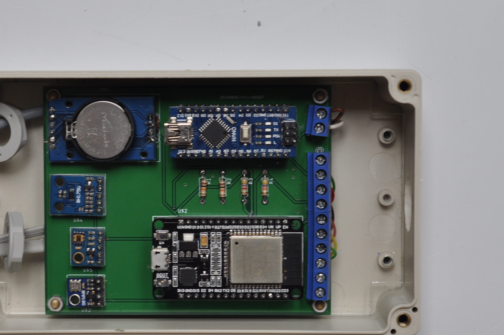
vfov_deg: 12.5
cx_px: 154
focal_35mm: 109
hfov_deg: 18.7
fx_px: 1524
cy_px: 206
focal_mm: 50
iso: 500
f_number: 5.6
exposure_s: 1/125
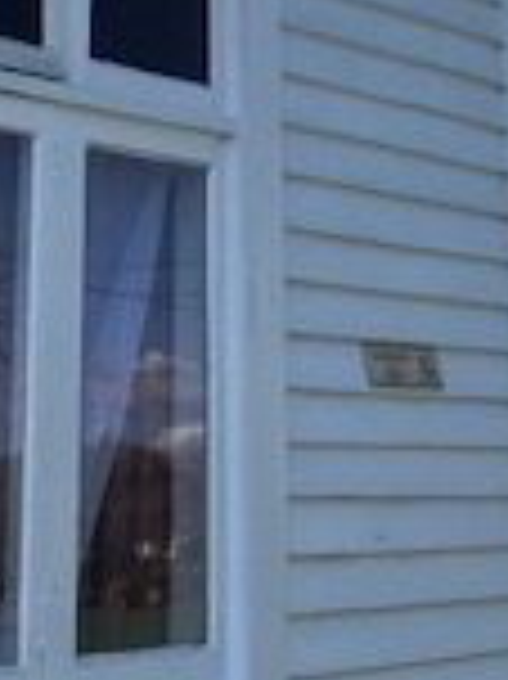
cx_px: 414
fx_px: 2332
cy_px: -617
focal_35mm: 119
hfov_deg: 12.4
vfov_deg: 14.2
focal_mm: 3.99
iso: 20
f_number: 1.8
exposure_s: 1/1953
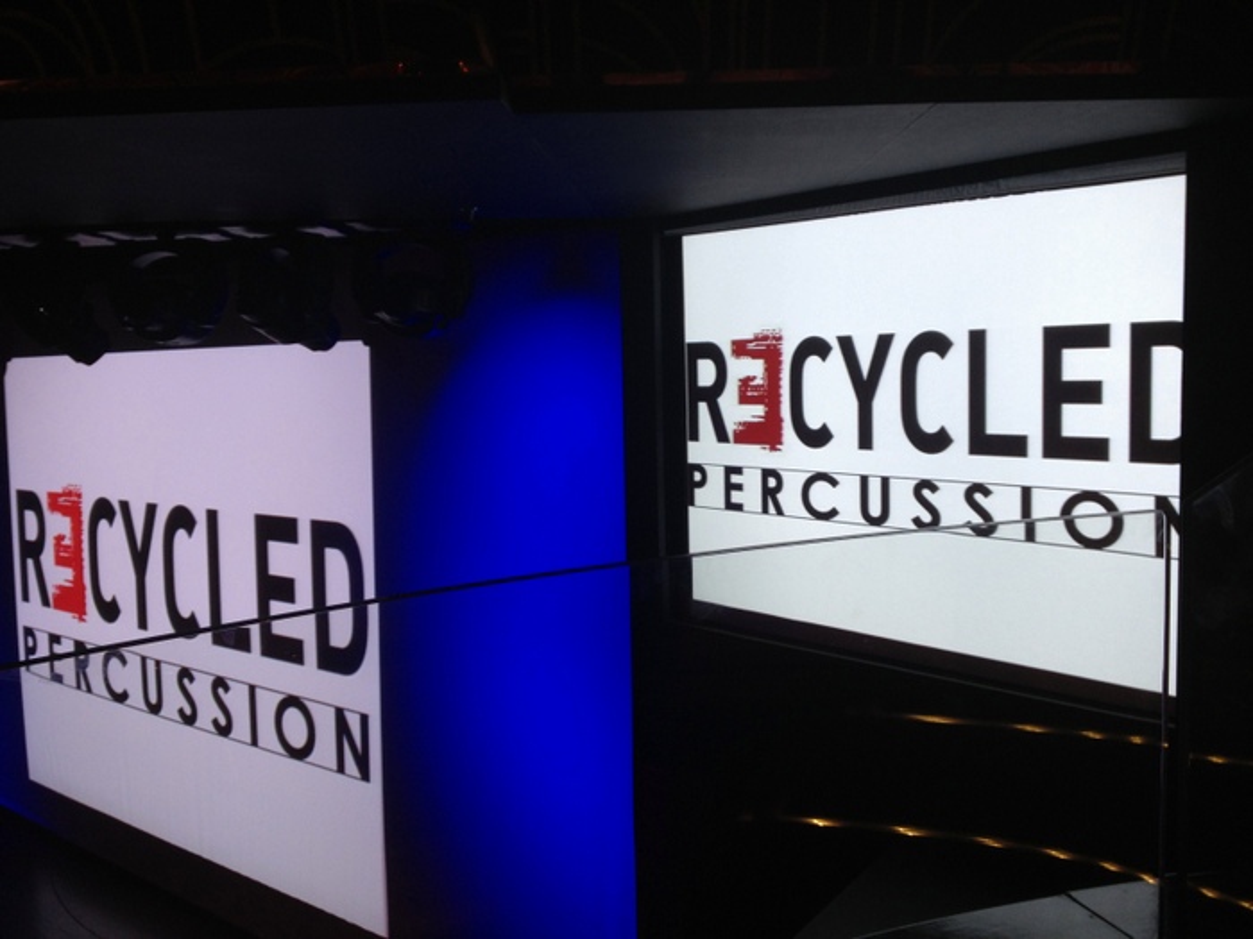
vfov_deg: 40.7
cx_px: 626
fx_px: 1267
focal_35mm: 35
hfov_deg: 52.6
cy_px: 470
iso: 50
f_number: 2.4
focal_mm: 4.28
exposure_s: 1/30
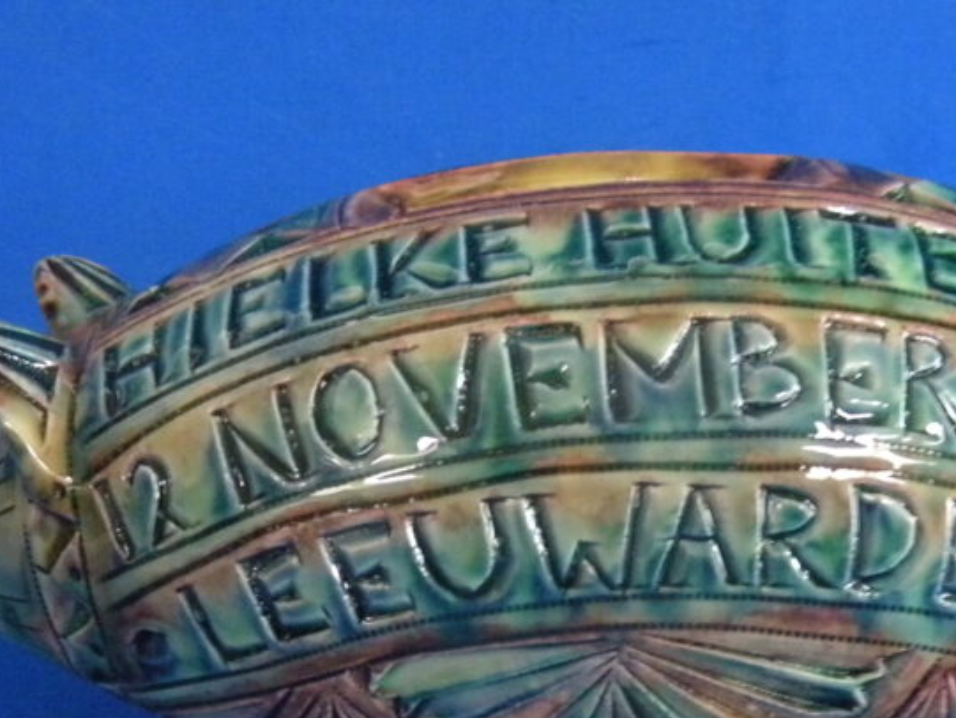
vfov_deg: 26.9
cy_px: 594
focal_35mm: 53
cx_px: 581
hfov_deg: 36.0
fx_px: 1464
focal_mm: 5
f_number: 3.5
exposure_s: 1/3.7
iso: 800
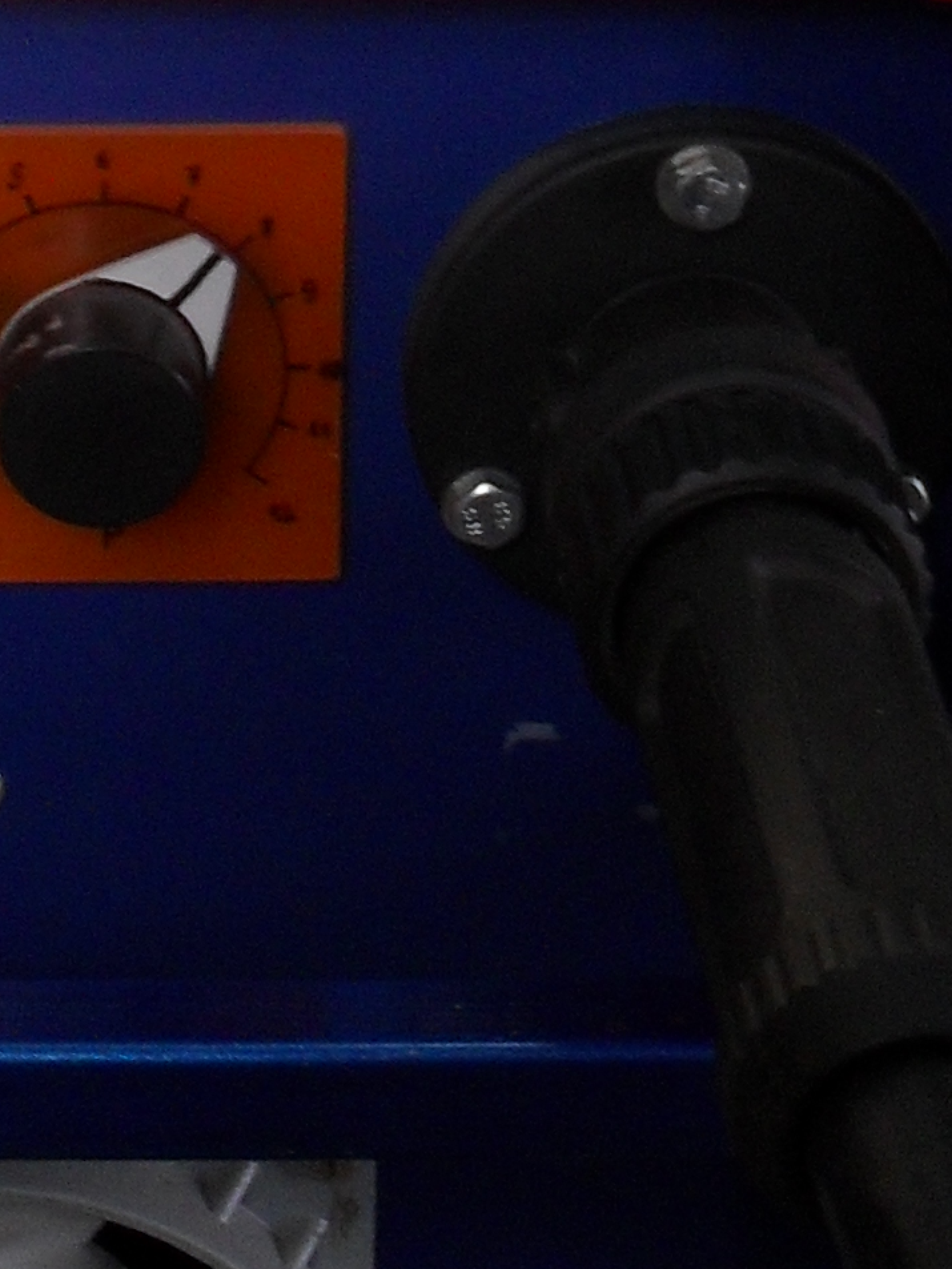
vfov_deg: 14.3
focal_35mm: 134
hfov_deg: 10.9
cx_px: -45
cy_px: -202
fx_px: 4913
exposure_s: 1/45
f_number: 3.2
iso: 160
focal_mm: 6.3
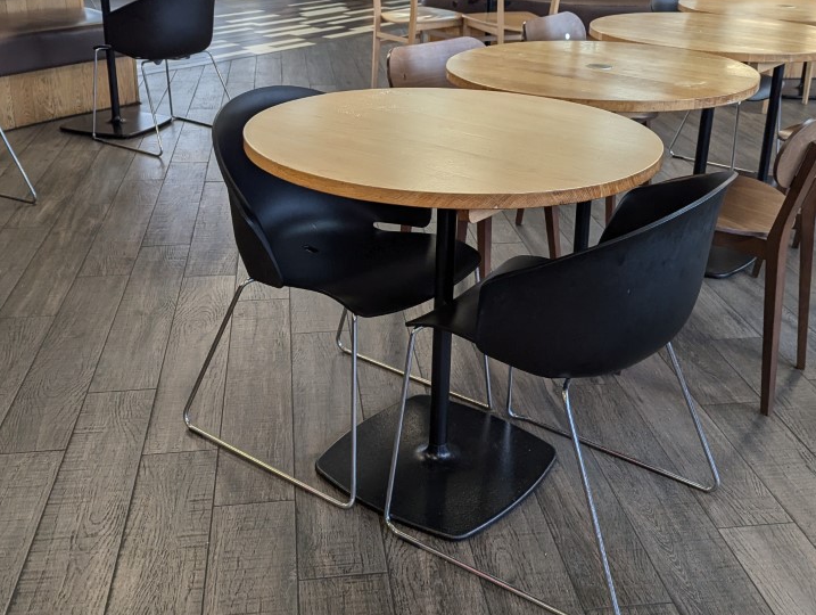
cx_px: 424
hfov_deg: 46.7
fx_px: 944
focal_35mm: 40
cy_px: 207
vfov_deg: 35.7
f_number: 1.85
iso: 49
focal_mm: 6.81
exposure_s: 1/100
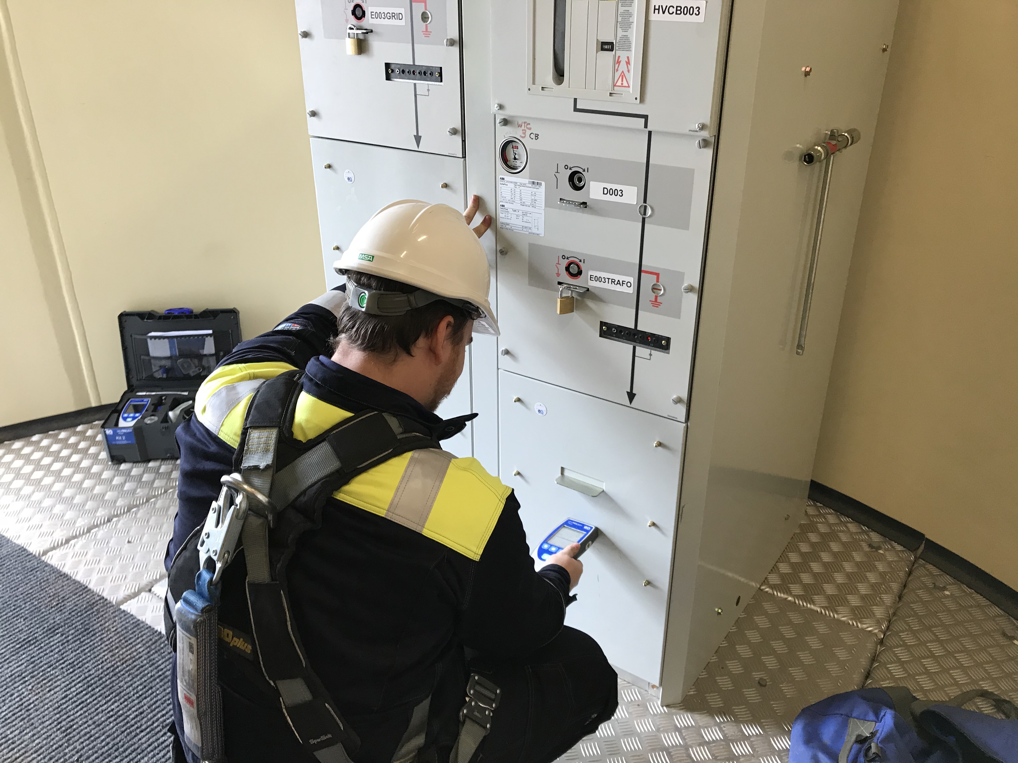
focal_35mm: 28
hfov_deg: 63.4
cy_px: 382
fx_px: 823
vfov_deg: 49.7
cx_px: 509
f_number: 1.8
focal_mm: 3.99
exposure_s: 1/33
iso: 32
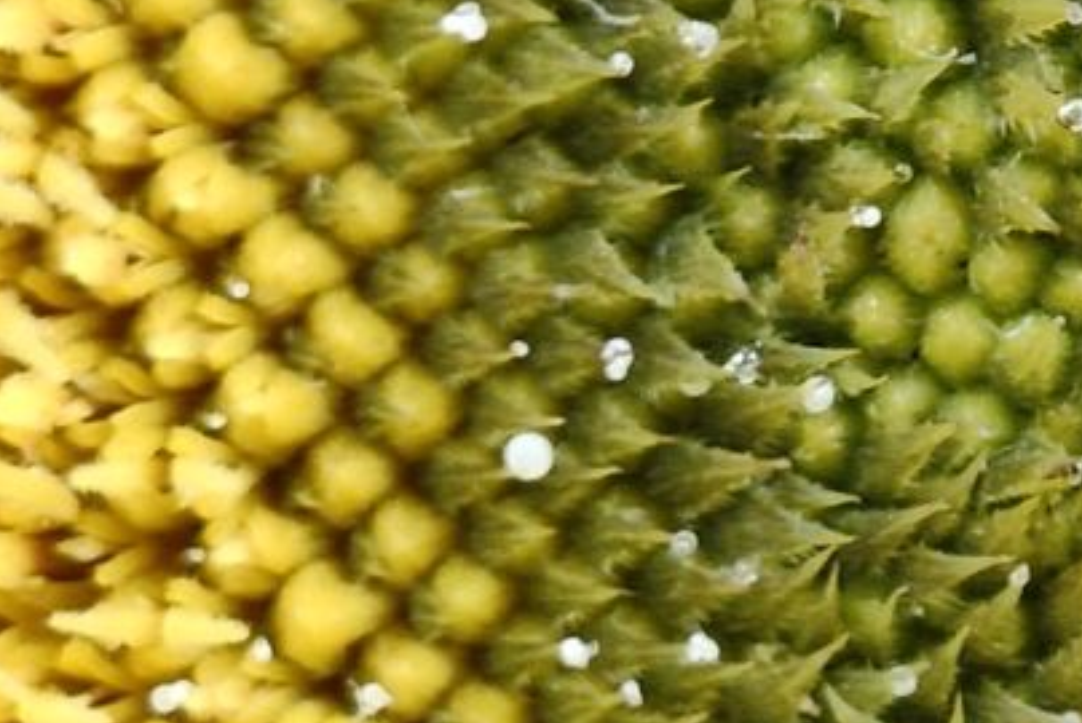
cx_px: 1513
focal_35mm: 432
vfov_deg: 3.2
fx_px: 12993
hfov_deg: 4.7
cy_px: -19
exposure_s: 1/33.3
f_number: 2.55
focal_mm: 13.3
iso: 480
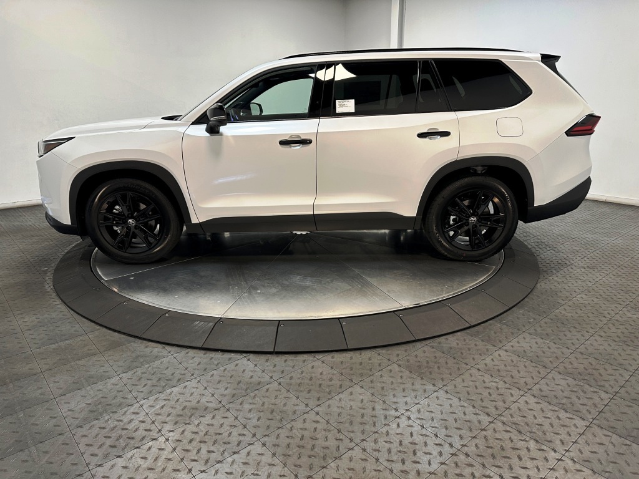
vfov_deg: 56.8
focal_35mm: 24
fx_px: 443
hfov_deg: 71.6
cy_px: 240
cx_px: 320
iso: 250
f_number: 1.78
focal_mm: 6.86
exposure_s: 1/60
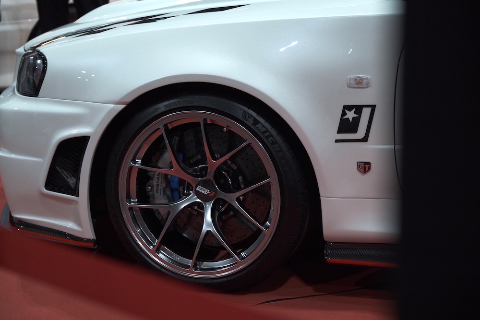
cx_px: 240
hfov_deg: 24.5
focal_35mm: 83
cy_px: 160
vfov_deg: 16.5
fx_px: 1107
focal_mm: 55
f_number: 2.8
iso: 1000
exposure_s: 1/160
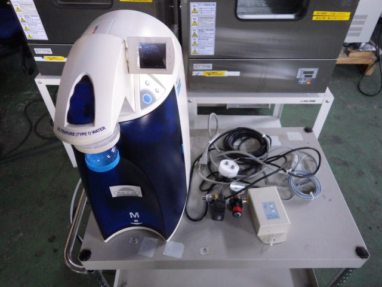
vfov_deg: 54.9
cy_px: 144
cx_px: 191
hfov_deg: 69.4
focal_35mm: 25
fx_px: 276
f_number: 2
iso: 1000
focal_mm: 4.5
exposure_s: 1/45
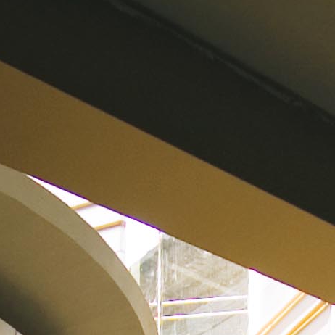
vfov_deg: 12.9
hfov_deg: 14.9
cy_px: 684
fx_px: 1270
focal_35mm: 116
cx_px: 277
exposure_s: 1/80
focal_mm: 14
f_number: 4.5
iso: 200
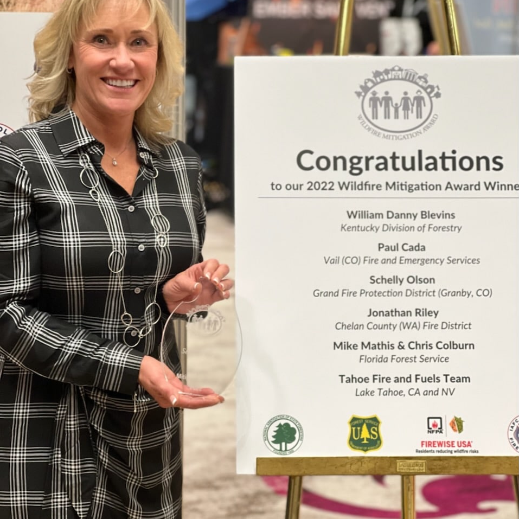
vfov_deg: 19.1
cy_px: 281
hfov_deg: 19.1
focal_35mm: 91
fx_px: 1544
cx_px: 260
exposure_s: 1/40
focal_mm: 9
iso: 160
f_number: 2.8
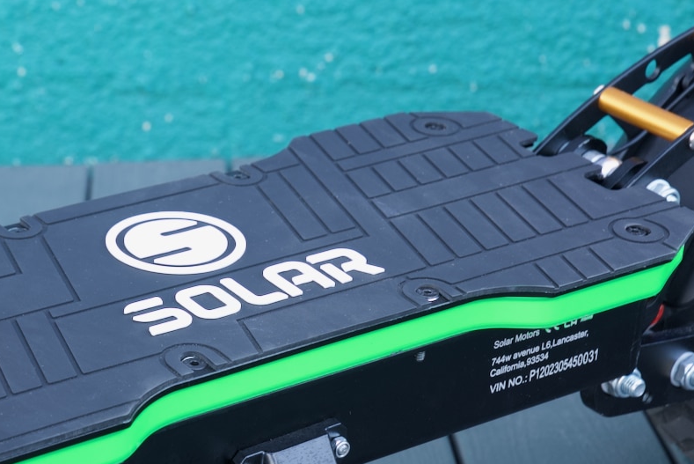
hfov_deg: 18.1
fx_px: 2160
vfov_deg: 12.2
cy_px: 291
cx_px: 179
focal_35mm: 112
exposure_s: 1/50
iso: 500
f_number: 8
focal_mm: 69
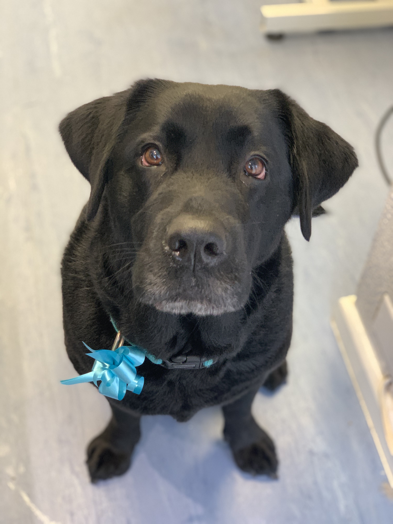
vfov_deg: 36.8
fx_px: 787
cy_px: 262
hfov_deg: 28.0
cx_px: 196
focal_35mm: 52
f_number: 2.4
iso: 160
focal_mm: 6
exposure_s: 1/50
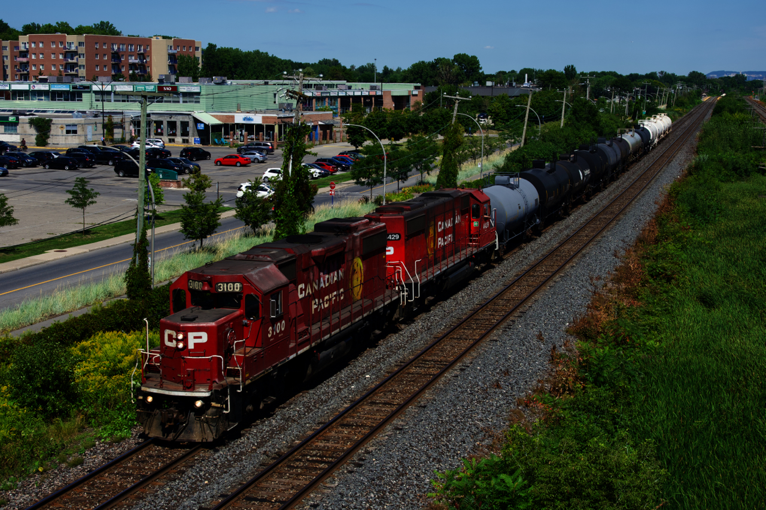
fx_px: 1021
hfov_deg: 41.1
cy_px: 255
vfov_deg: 28.0
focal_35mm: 48
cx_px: 383
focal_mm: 48
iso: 200
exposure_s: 1/640
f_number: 8
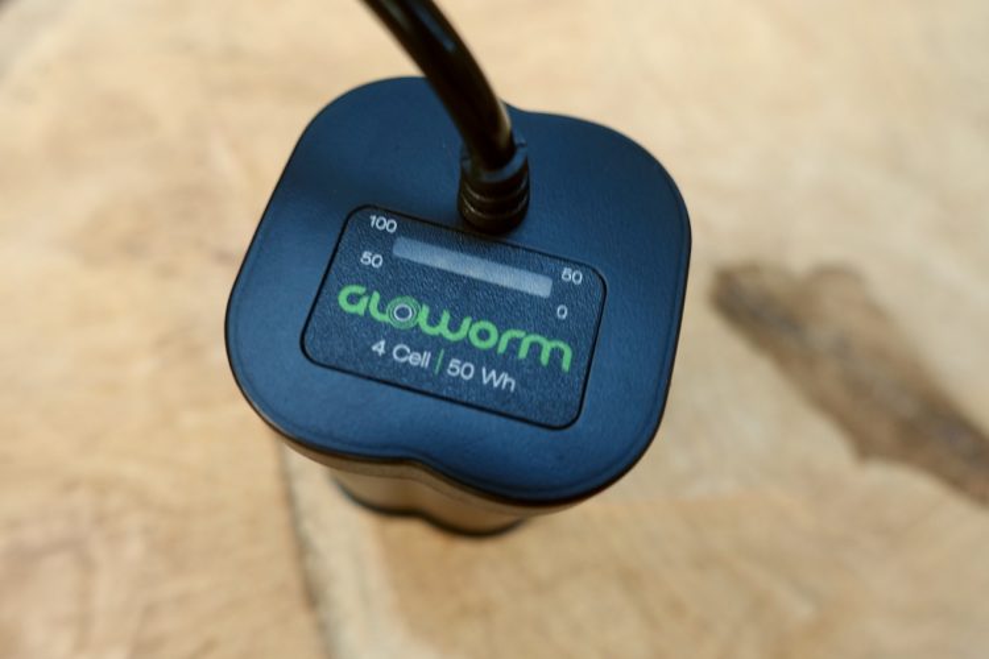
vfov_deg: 53.1
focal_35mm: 24
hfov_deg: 73.7
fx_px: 659
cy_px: 330
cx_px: 494
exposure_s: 1/30
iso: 125
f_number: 2.8
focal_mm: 8.8
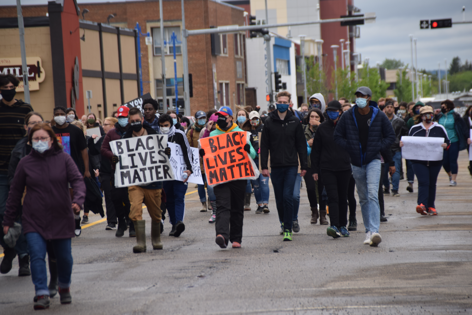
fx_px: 3638
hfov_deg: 7.4
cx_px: 236
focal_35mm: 278
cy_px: 158
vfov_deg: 5.0
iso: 280
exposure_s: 1/500
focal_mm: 185
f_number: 6.3
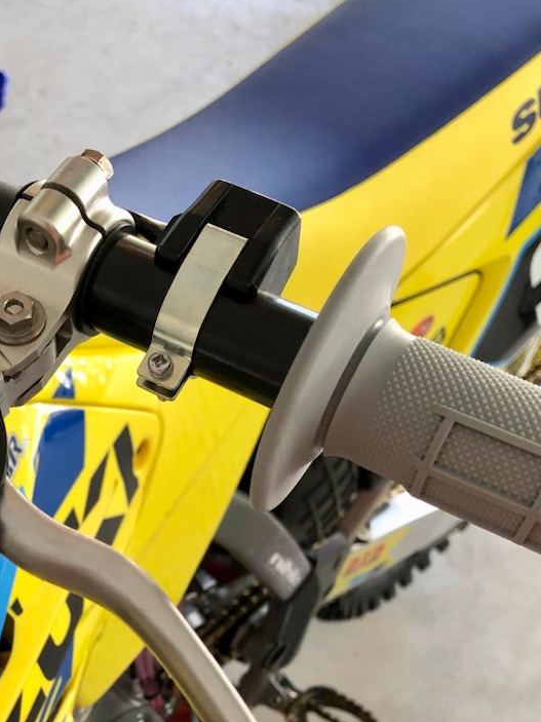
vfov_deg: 36.1
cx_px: 65
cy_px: 594
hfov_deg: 27.6
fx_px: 1063
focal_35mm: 51
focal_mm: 4
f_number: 1.8
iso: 32
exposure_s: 1/30
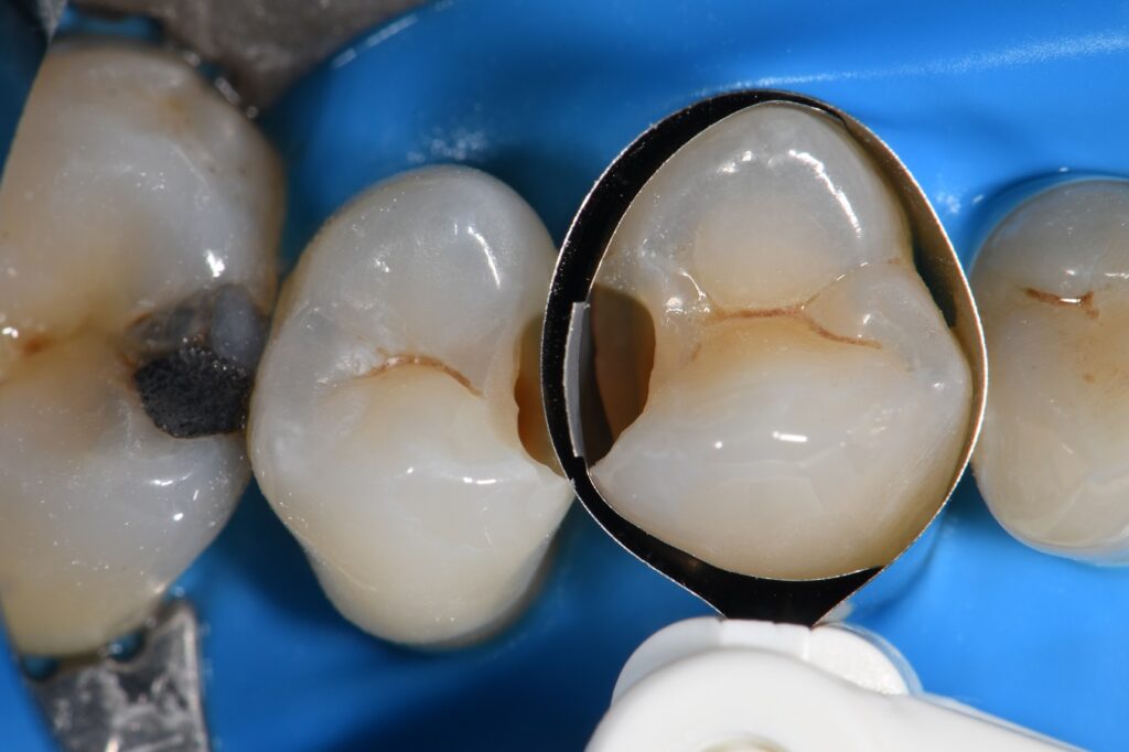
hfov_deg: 13.1
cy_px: 376
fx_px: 4922
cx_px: 564
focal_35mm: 157
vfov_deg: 8.7
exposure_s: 1/160
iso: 200
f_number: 32
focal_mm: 105
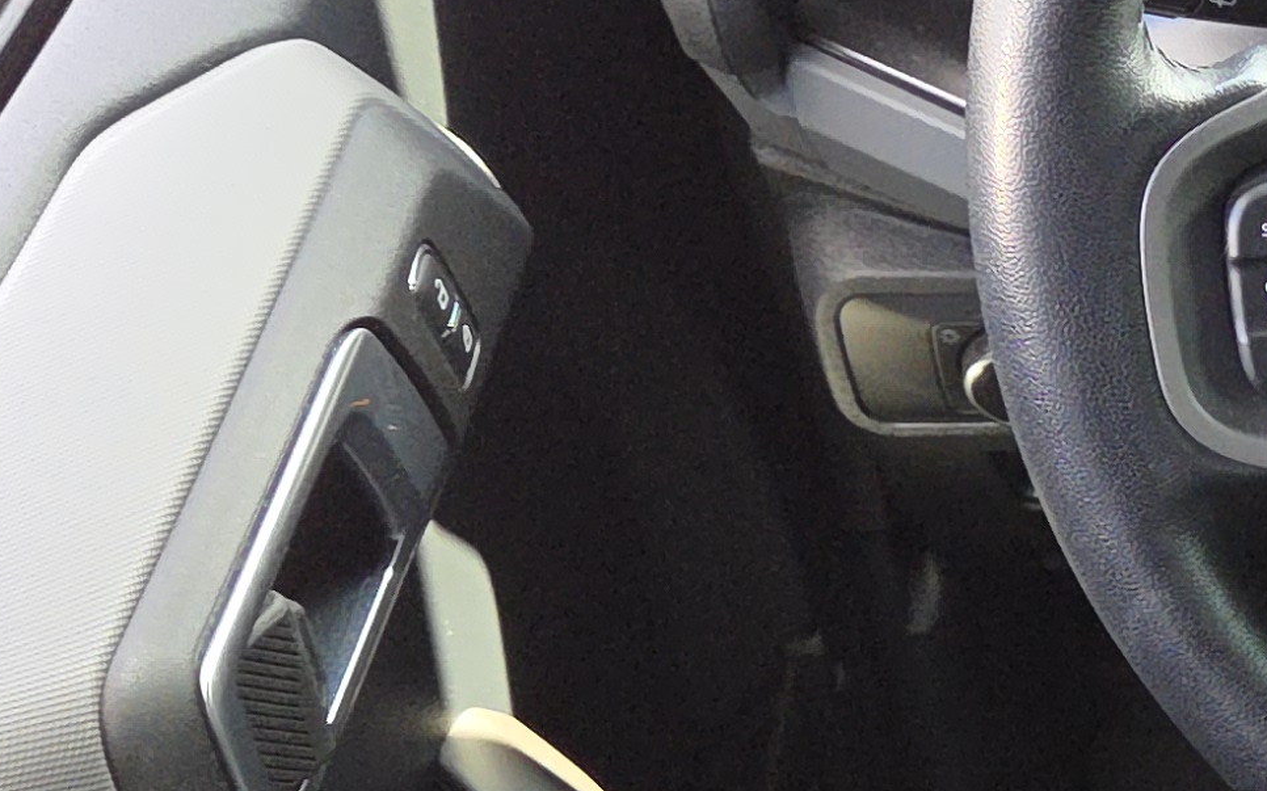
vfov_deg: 12.7
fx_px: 3486
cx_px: 1974
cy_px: 913
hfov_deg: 18.1
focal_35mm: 101
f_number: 1.8
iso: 100
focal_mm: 5.4
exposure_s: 1/180
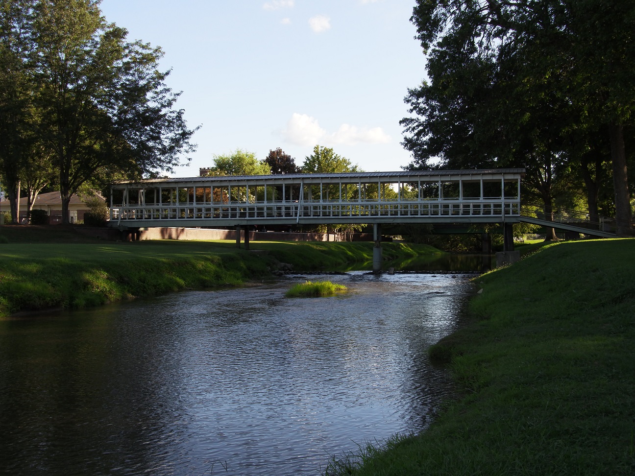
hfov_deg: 46.8
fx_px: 734
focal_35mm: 40
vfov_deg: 36.0
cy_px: 238
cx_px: 318
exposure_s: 1/320
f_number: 7.1
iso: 200
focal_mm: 20
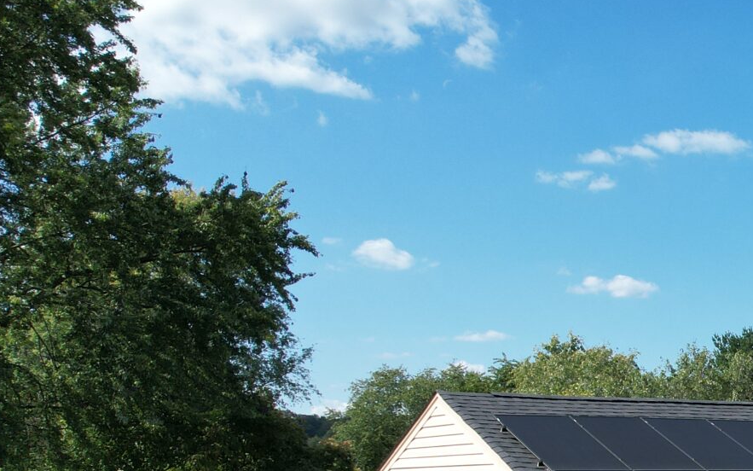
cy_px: 449
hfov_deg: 27.6
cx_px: 906
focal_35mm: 65
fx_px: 1334
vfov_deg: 19.5
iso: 100
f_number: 2.8
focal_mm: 8.38
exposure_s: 1/1600
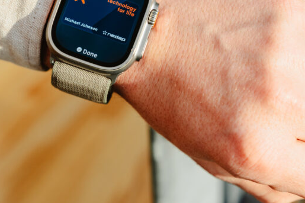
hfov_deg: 23.4
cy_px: 65
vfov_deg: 15.7
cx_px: 178
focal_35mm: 87
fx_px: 737
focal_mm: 35
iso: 100
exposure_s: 1/80
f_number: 3.5
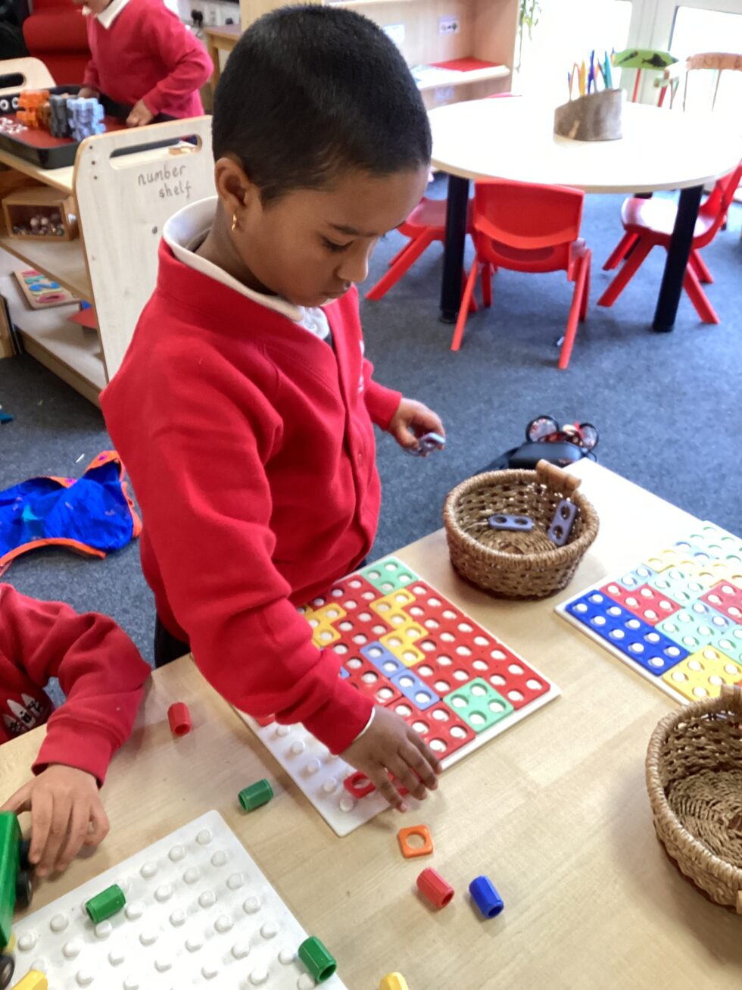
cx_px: 371
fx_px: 886
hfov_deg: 45.4
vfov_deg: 58.4
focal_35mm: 31
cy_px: 495
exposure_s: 1/50
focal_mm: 3.3
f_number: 2.4
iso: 200
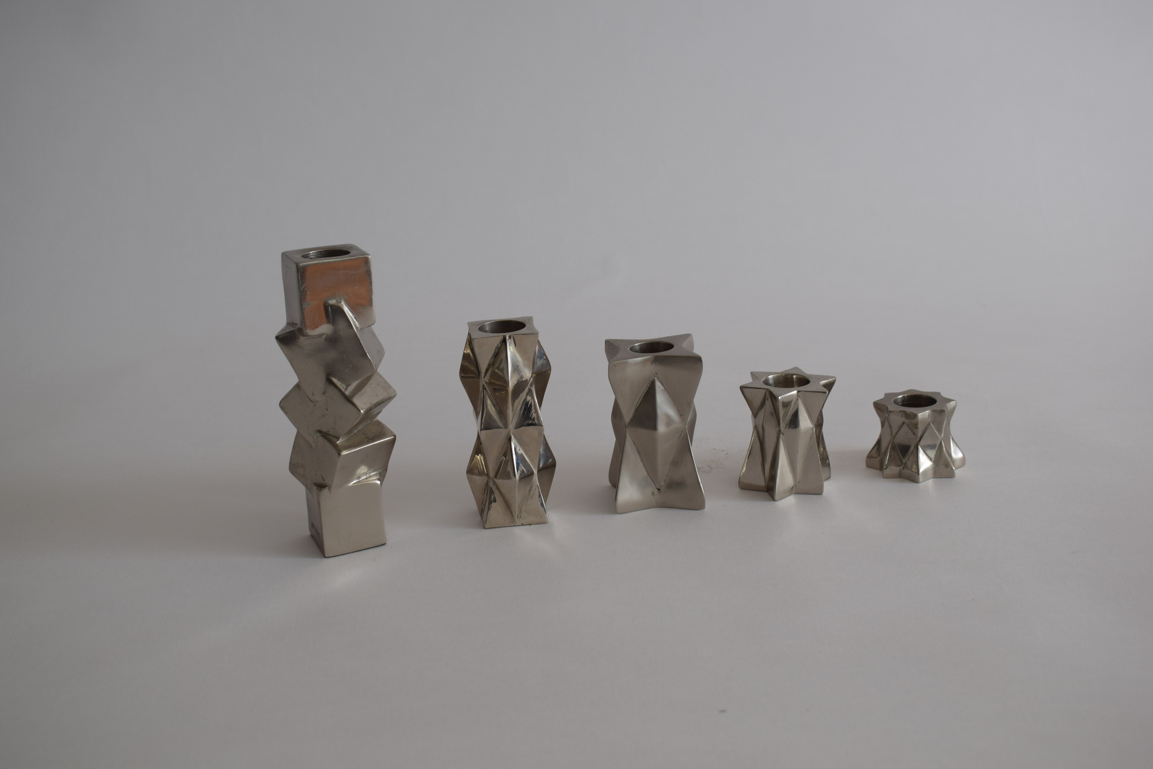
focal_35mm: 46
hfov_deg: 42.3
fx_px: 1489
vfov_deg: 28.9
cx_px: 576
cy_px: 384
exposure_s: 1/5
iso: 100
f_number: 6.3
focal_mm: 31
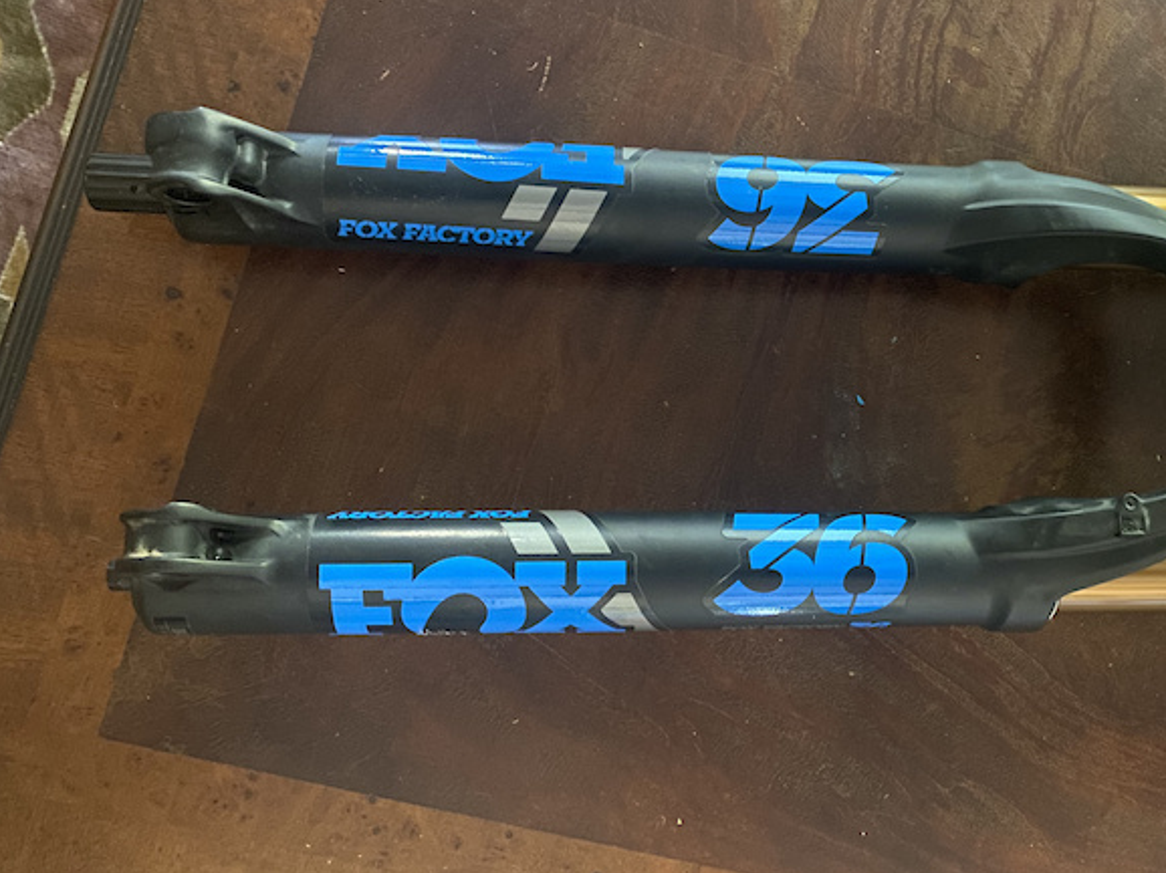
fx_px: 1212
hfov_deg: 50.4
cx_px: 785
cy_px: 440
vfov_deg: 39.6
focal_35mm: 36
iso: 500
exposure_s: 1/10
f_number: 1.8
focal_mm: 4.25
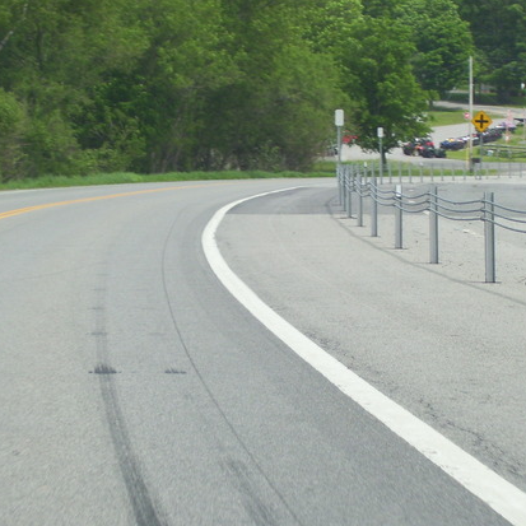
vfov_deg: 9.5
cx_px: 320
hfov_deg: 9.5
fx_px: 3180
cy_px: 257
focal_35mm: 185
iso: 80
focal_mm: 18
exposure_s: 1/400
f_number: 4.6
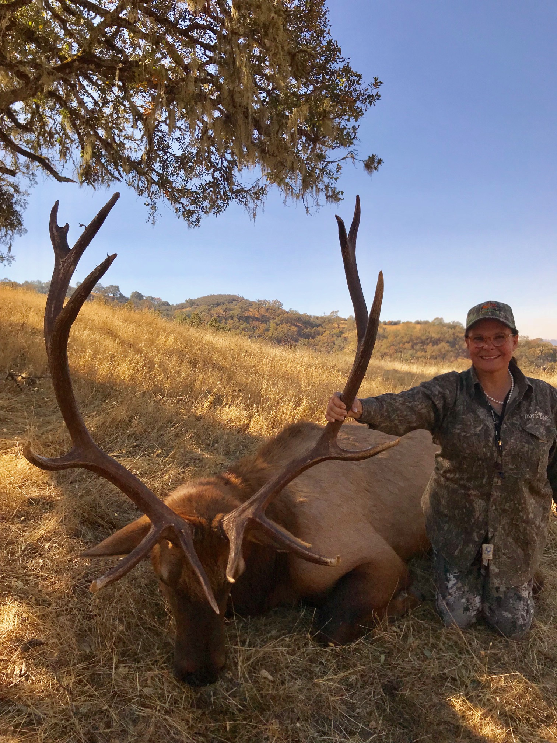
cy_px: 372
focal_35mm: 28
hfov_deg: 49.7
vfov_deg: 63.4
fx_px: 601
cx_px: 278
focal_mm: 3.99
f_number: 1.8
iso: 20
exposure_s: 1/3425
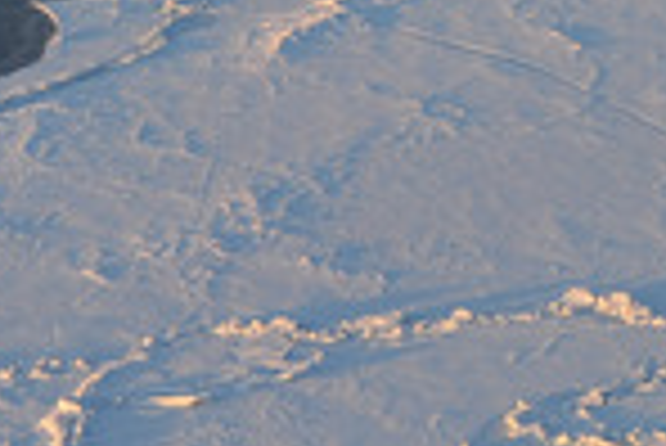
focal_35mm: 189
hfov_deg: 9.4
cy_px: -153
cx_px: 1732
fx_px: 3500
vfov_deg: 7.2
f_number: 4.5
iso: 400
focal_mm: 35
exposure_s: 1/1250
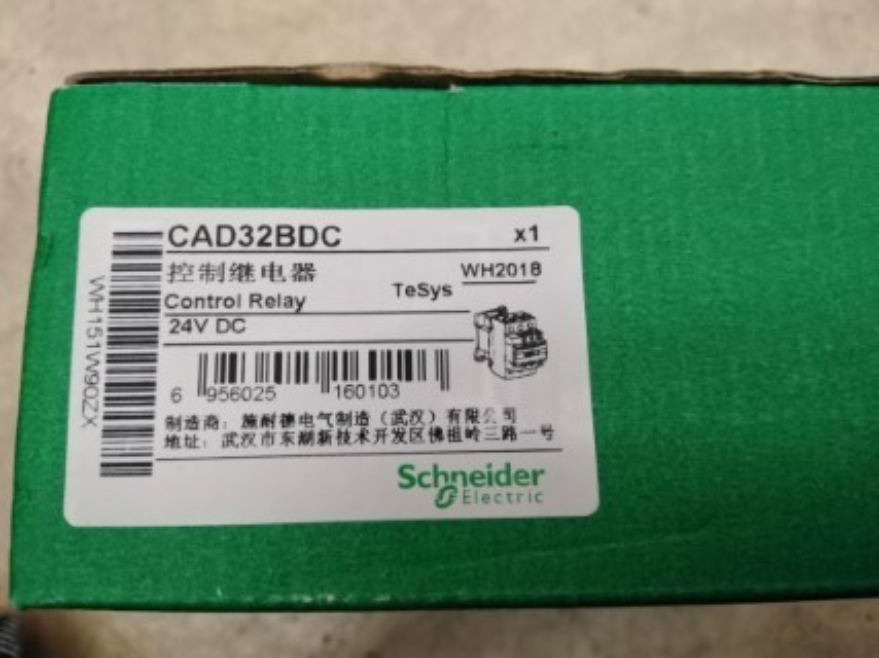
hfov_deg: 67.3
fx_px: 660
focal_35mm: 26
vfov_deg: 53.0
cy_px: 329
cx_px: 440
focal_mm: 3.59
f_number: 1.8
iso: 377
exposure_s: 1/24
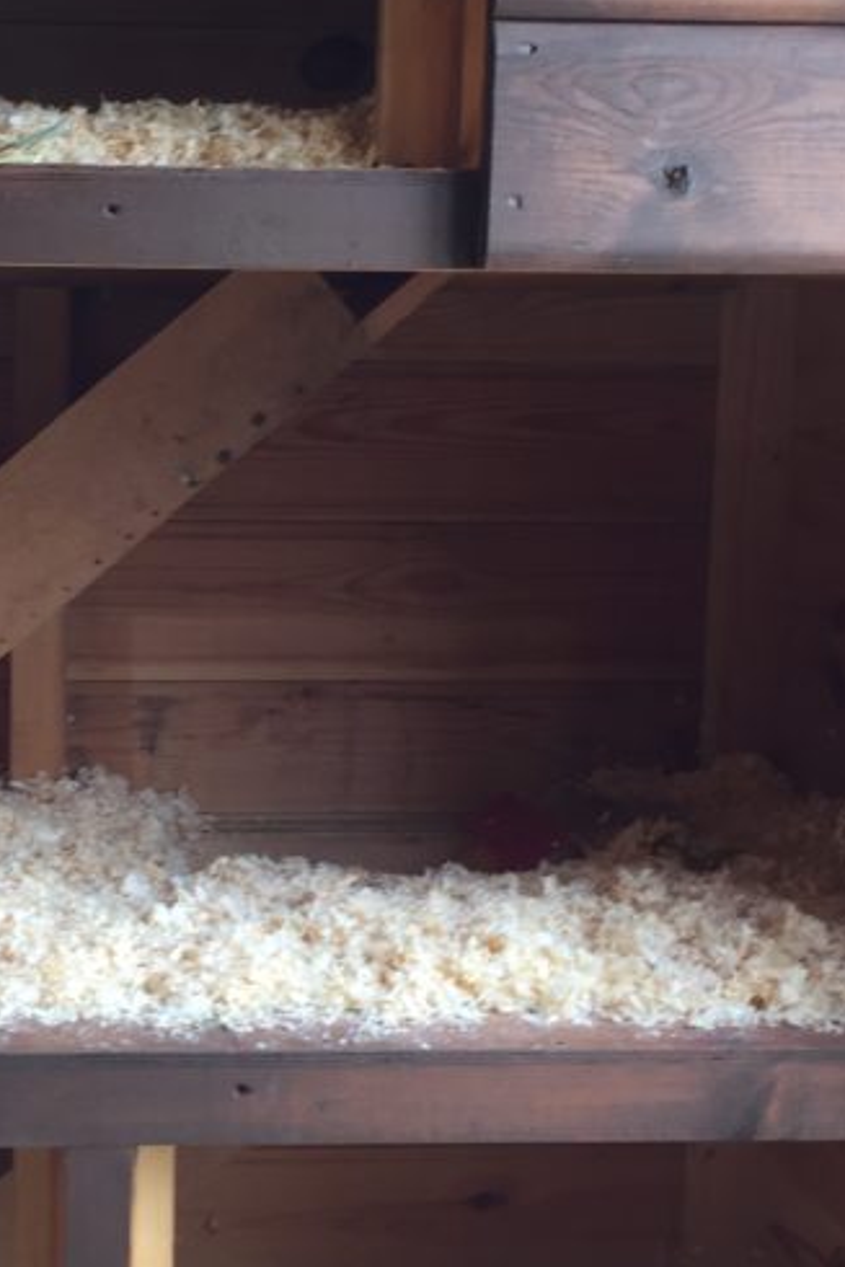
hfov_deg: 21.0
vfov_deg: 31.9
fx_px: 2216
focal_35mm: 63
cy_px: 626
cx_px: 34
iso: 32
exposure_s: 1/50
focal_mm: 4.15
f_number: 2.2
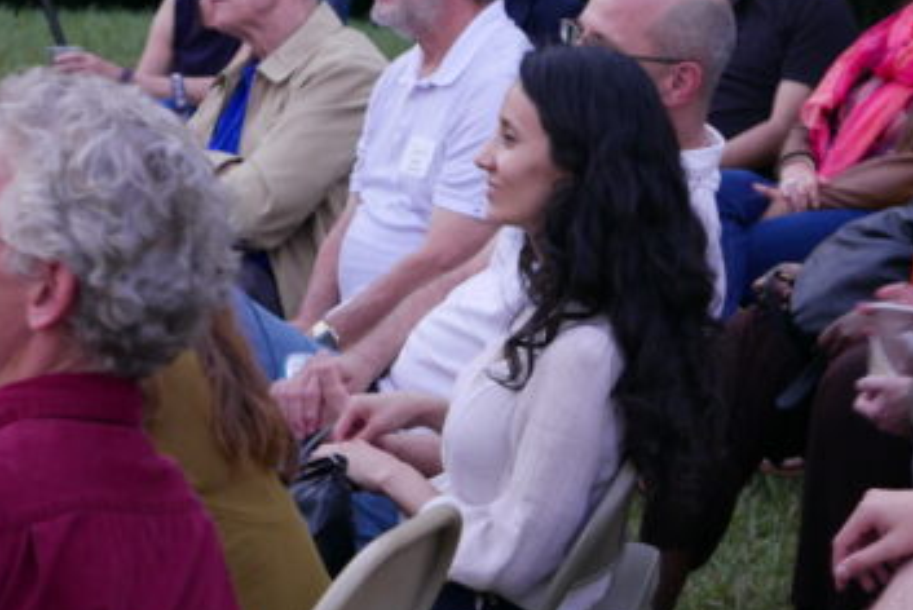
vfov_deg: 8.4
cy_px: 278
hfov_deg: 12.5
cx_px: 394
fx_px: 4163
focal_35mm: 164
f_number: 2.8
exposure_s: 1/10
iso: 400
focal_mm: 34
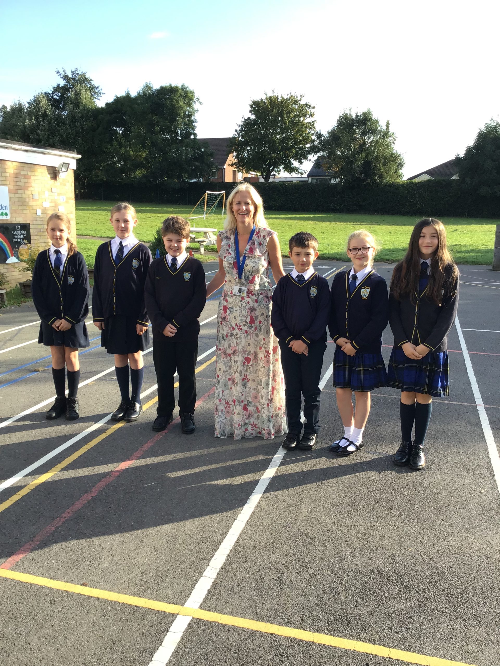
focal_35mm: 31
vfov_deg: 58.4
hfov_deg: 45.4
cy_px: 333
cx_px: 250
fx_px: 597
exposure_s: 1/339
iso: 25
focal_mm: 3.3
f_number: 2.4
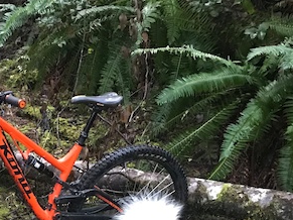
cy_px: 246
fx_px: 651
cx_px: 54
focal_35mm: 77
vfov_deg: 18.4
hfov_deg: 24.9
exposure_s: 1/11
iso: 100
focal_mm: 3.99
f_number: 1.8
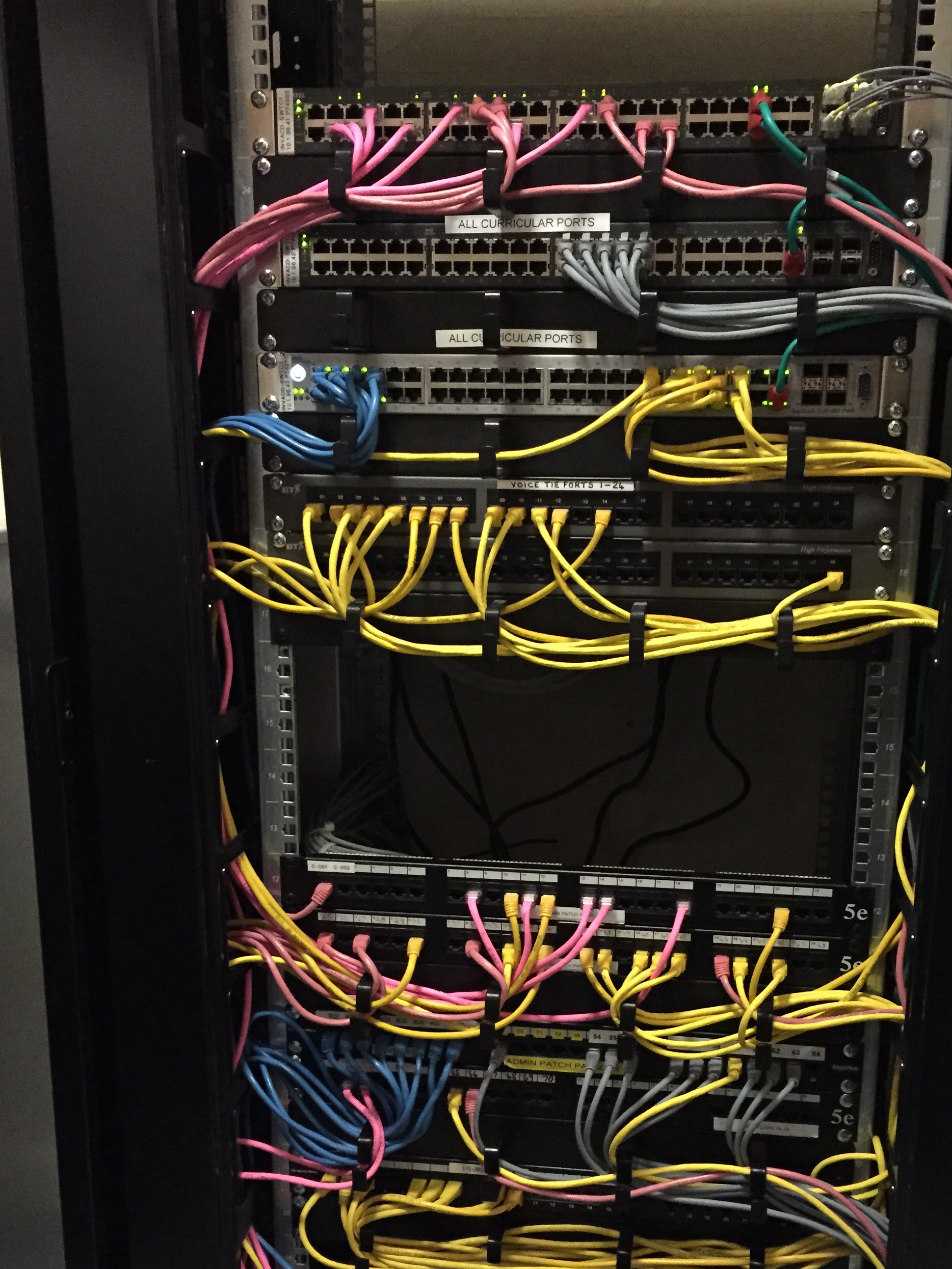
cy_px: 765
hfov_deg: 37.7
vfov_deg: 48.7
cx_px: 524
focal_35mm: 38
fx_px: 1394
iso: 400
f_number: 2.2
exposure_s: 1/15
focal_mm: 4.15
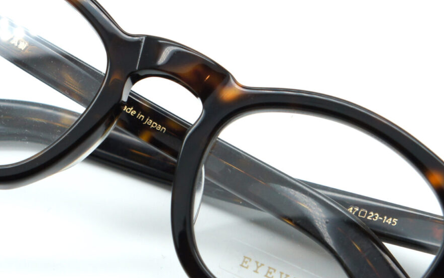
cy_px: 177
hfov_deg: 25.7
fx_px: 968
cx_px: 141
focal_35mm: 80
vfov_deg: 16.3
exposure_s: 1/60
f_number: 14
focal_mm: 25
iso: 400
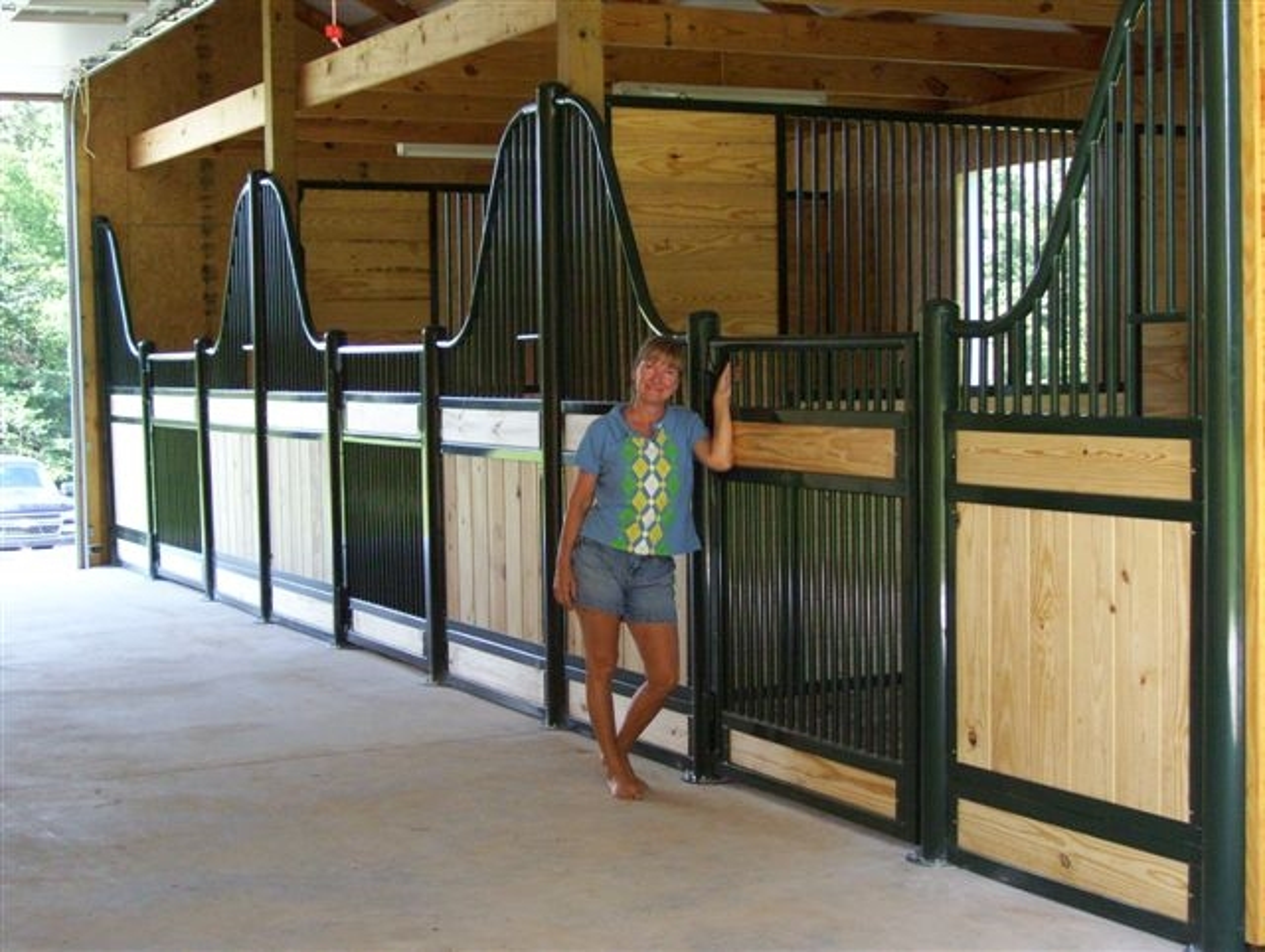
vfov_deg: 26.2
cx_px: 632
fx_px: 2050
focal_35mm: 56
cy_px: 476
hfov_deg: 34.3
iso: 400
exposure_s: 1/200
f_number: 3.4
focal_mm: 9.4
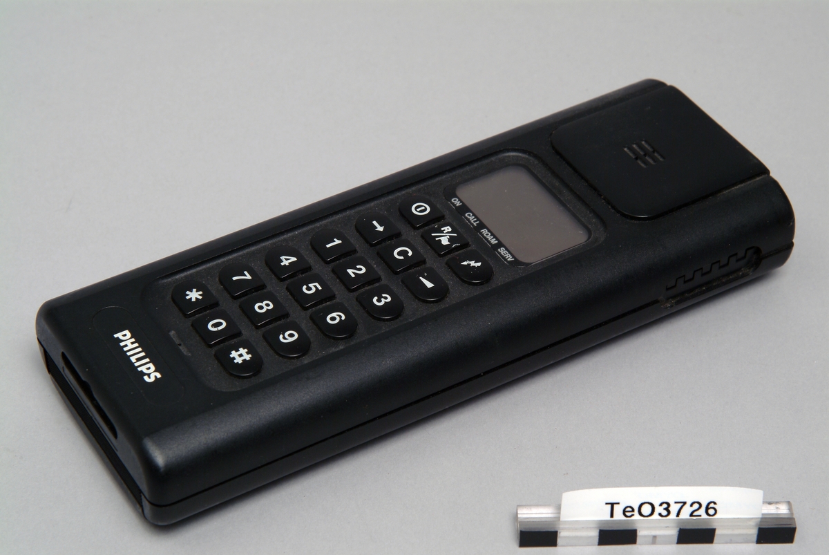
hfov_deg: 21.5
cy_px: 278
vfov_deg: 14.5
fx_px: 2178
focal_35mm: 94
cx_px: 414
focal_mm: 63
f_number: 11
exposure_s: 1/10
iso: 100
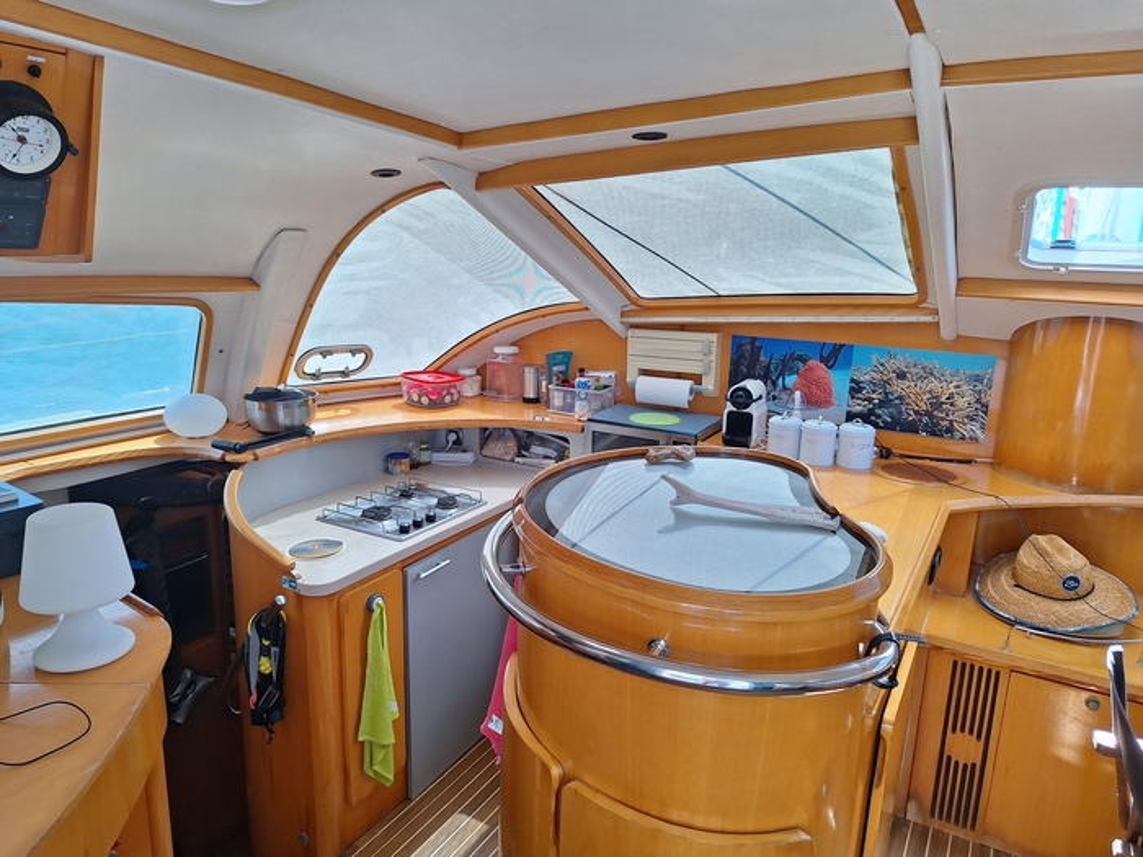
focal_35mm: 23
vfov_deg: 58.9
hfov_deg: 73.9
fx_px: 759
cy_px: 428
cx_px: 572
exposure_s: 1/187
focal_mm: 5.54
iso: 40
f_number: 1.8
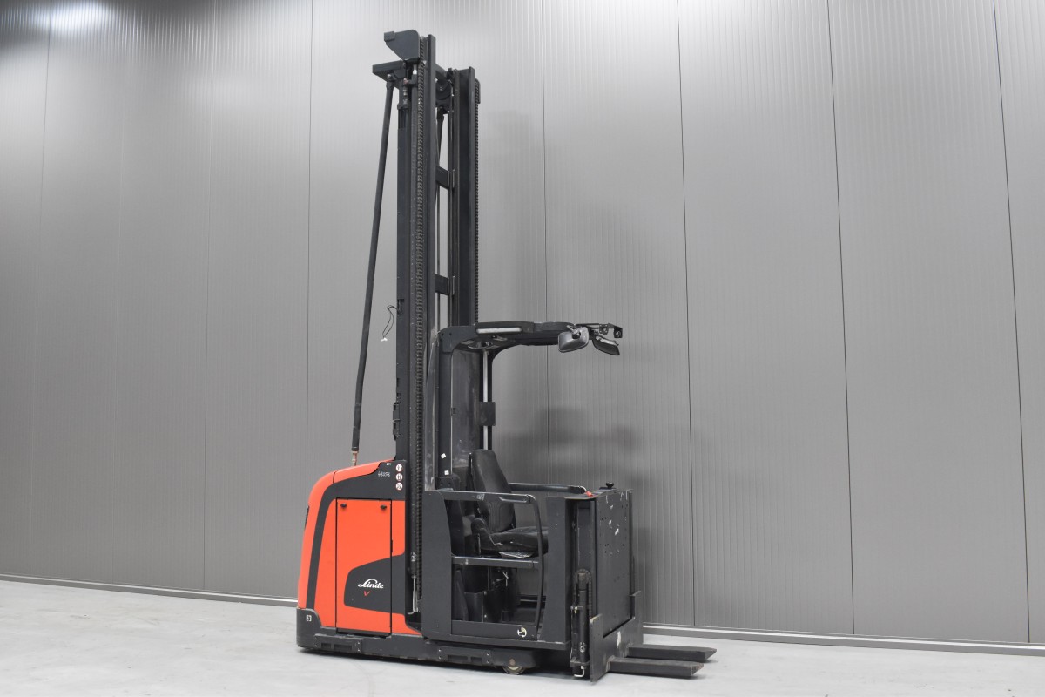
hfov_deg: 57.2
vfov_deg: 40.0
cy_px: 348
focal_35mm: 33
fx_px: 958
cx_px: 522
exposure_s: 1/25
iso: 1600
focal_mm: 22
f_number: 6.3
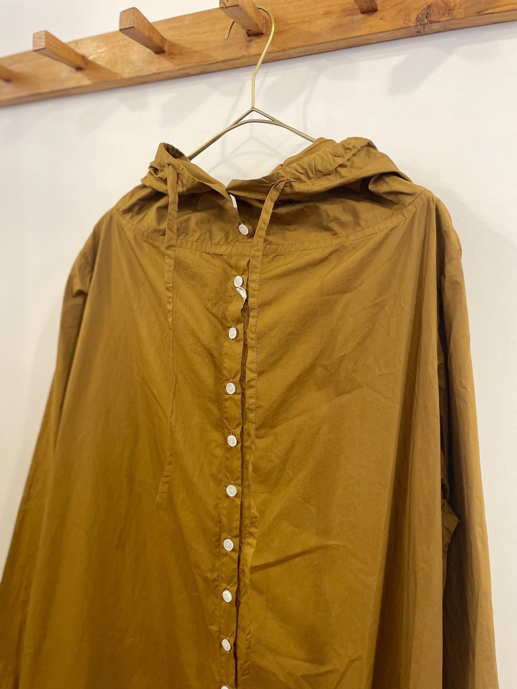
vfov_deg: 67.3
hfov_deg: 53.1
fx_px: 518
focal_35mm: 26
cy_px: 344
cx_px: 258
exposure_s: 1/60
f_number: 1.6
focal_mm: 4.2
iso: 200
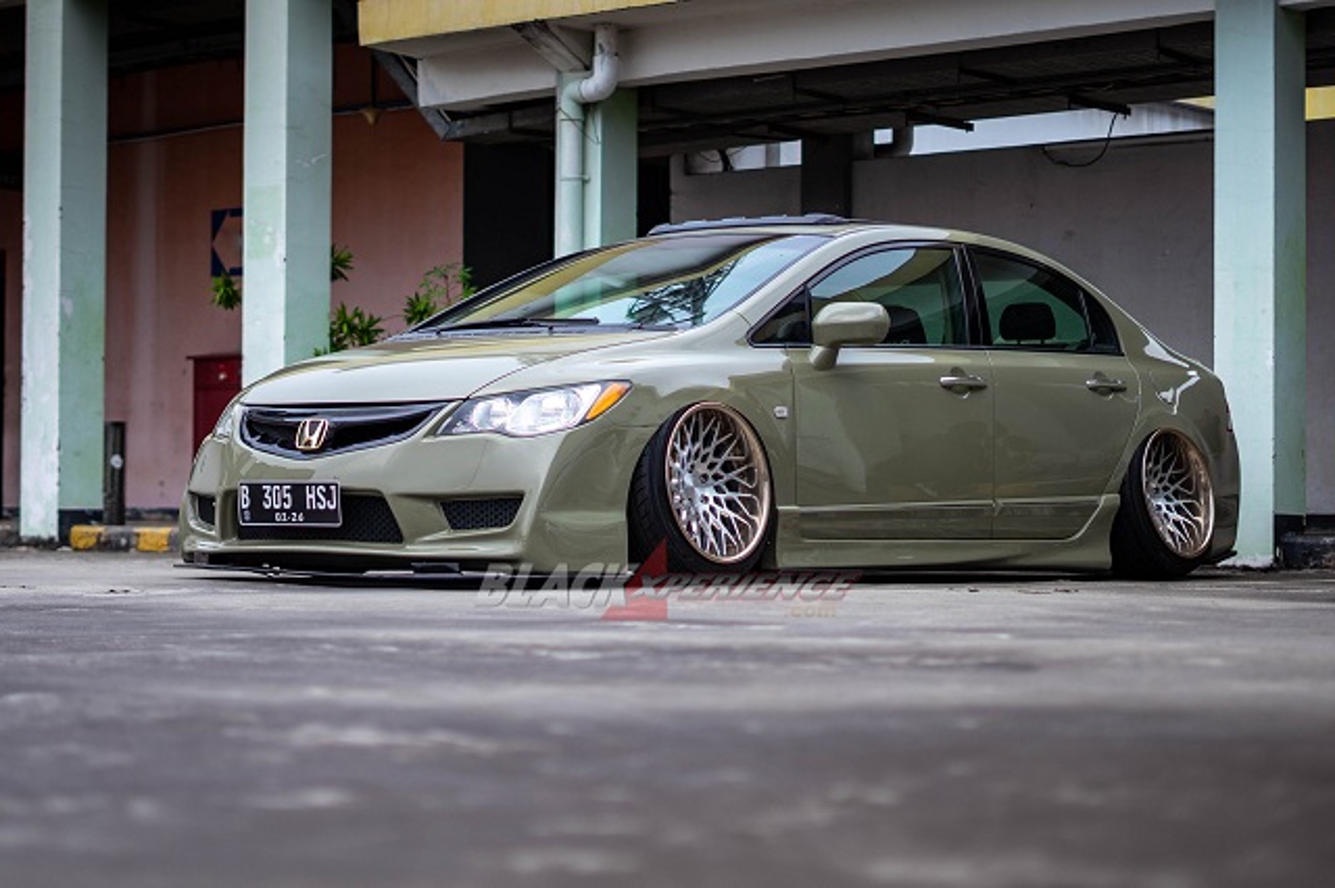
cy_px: 444
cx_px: 668
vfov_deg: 18.2
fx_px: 2780
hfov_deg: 27.0
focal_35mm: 75
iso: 50
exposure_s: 1/1250
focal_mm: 50
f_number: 1.8
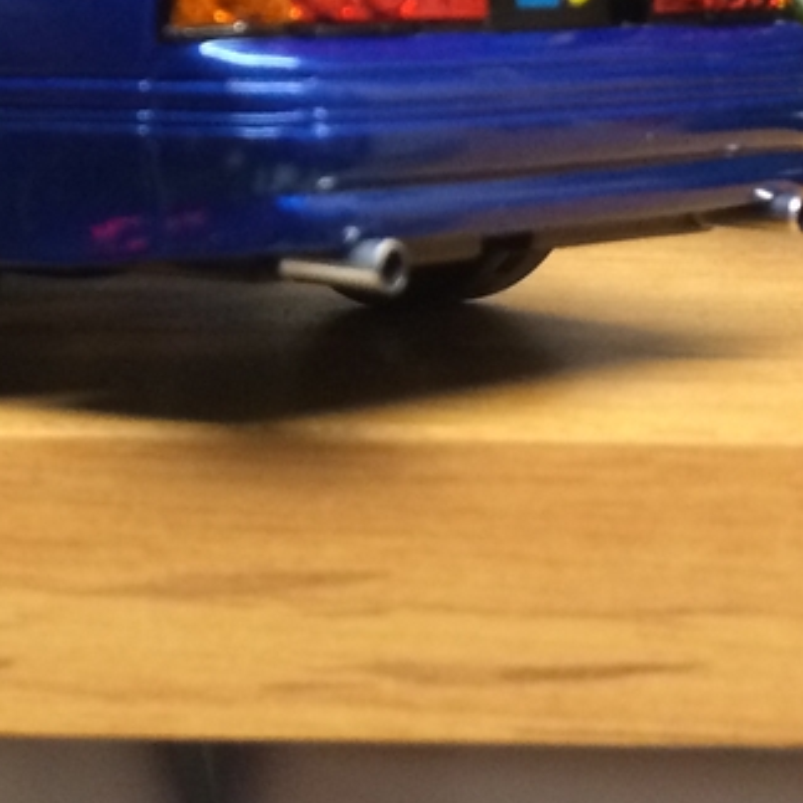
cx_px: -152
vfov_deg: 16.3
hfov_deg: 16.0
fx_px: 2756
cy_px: 42
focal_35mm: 105
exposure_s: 1/30
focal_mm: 4.12
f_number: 2.2
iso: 250
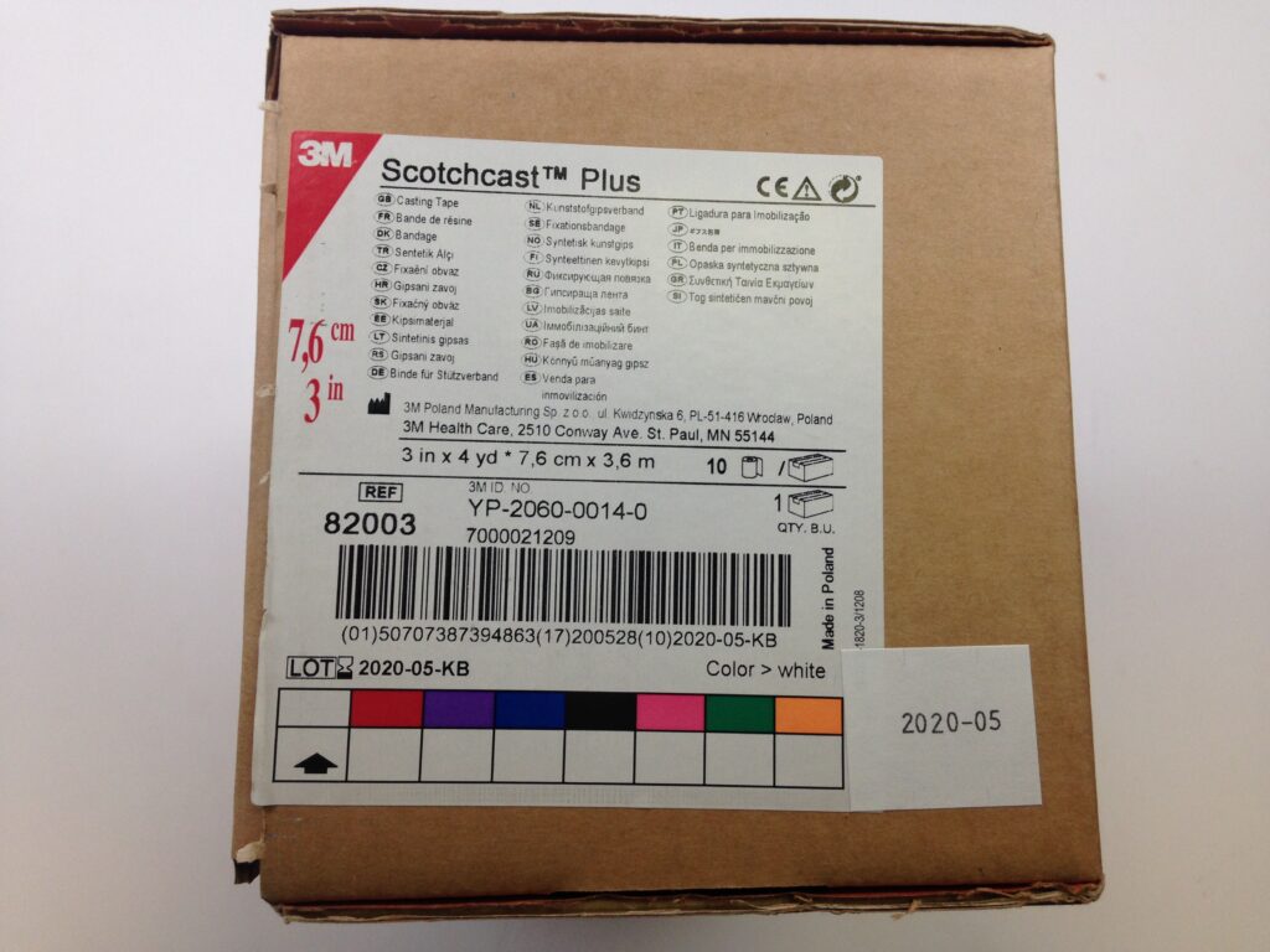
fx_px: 1211
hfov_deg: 55.4
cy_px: 476
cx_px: 635
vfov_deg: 42.9
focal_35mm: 33
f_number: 2.4
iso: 64
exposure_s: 1/60
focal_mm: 4.12
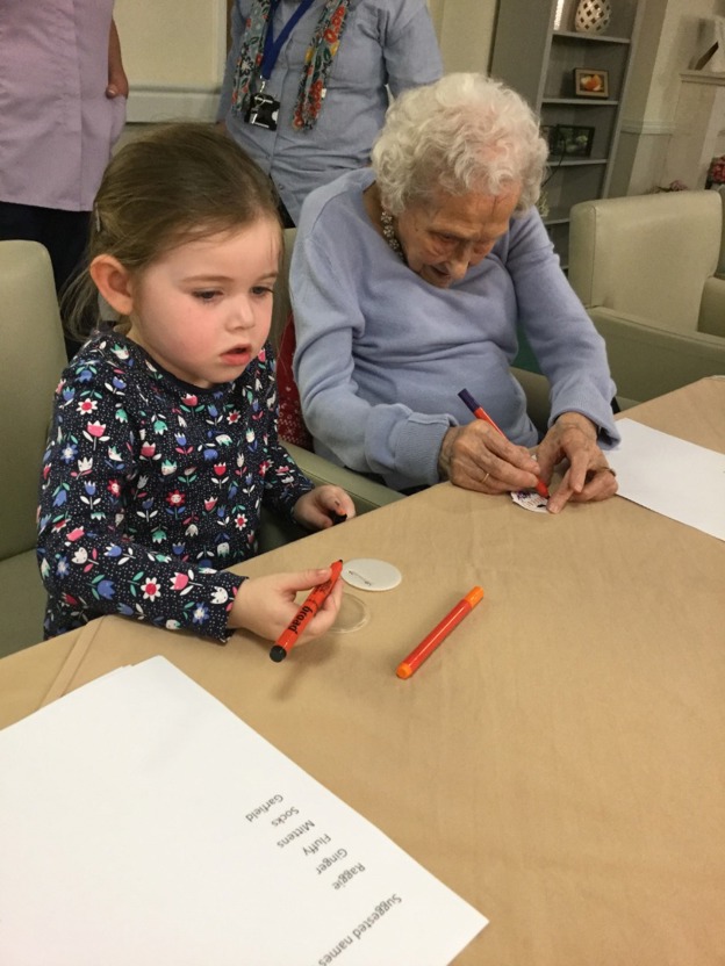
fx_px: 866
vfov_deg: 58.4
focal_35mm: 31
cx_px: 362
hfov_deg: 45.4
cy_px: 483
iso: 160
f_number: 2.4
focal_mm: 3.3
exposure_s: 1/33
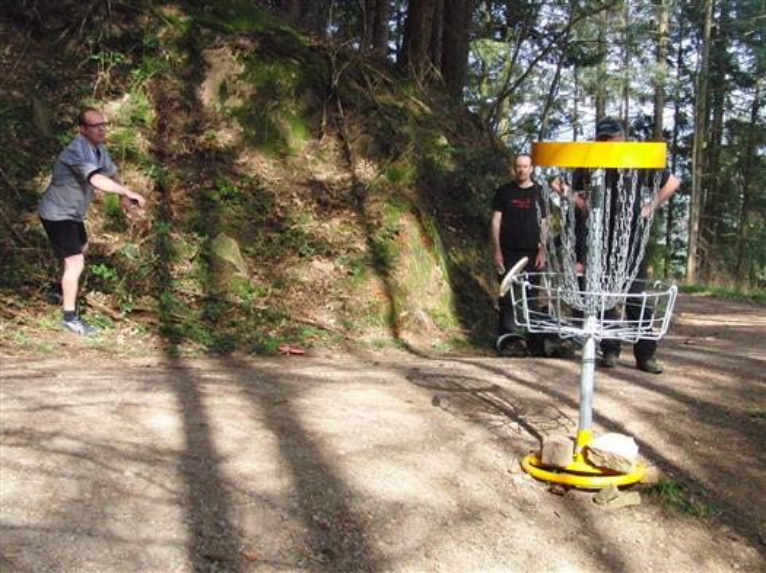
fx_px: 951
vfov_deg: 33.6
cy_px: 286
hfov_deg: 43.9
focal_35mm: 43
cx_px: 383
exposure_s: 1/500
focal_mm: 7.54
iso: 400
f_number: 3.7
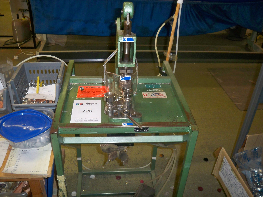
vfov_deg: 40.7
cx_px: 132
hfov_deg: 52.6
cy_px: 98
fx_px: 266
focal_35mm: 35
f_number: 3.1
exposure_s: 1/60
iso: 200
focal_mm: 6.3
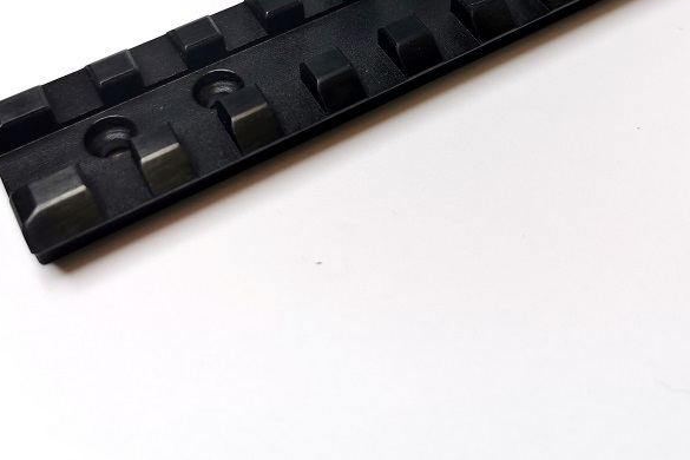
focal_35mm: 48
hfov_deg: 40.9
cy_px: 55
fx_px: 920
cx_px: 412
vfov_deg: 27.2
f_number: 1.6
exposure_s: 1/158
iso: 50
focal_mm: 5.56
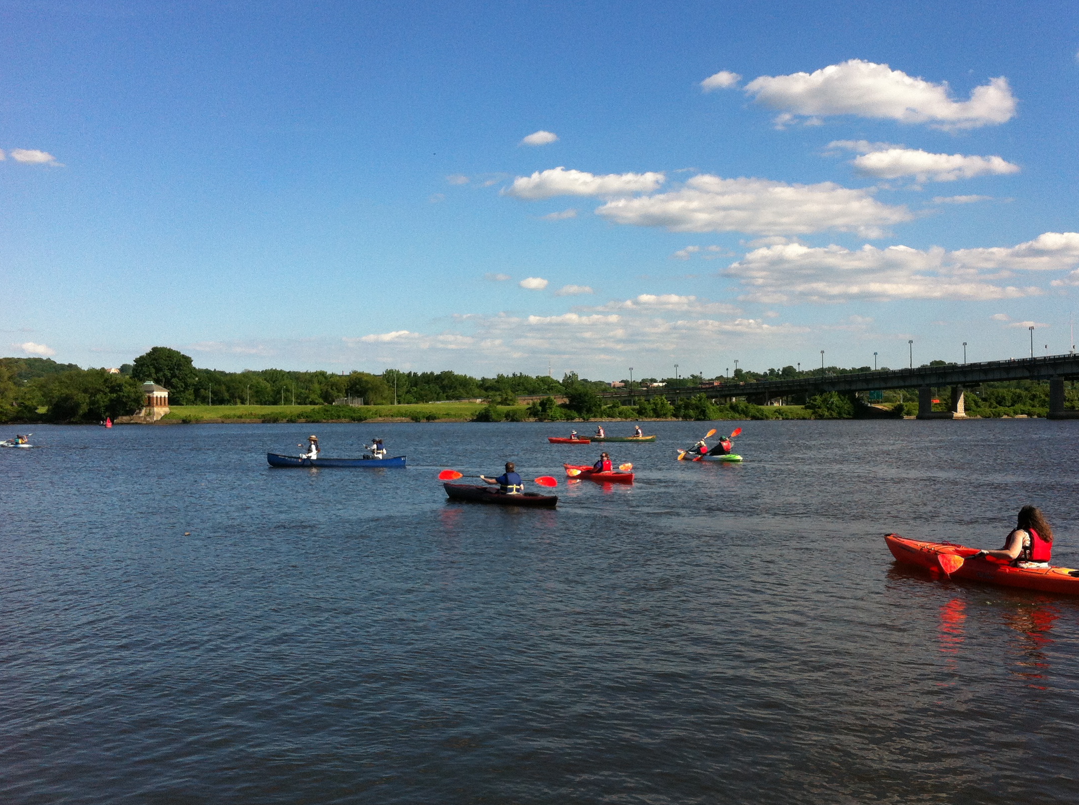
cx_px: 611
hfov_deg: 44.8
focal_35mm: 42
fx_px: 1307
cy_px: 395
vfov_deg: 34.3
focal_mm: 3.85
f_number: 2.8
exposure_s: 1/1508
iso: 80
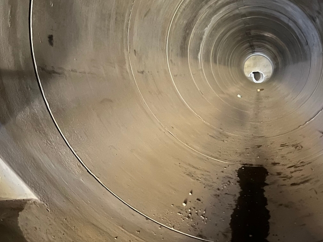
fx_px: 485
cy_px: 2
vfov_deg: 26.6
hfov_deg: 36.8
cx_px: 143
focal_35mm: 52
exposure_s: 1/5
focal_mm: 5.1
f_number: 1.6
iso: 1000
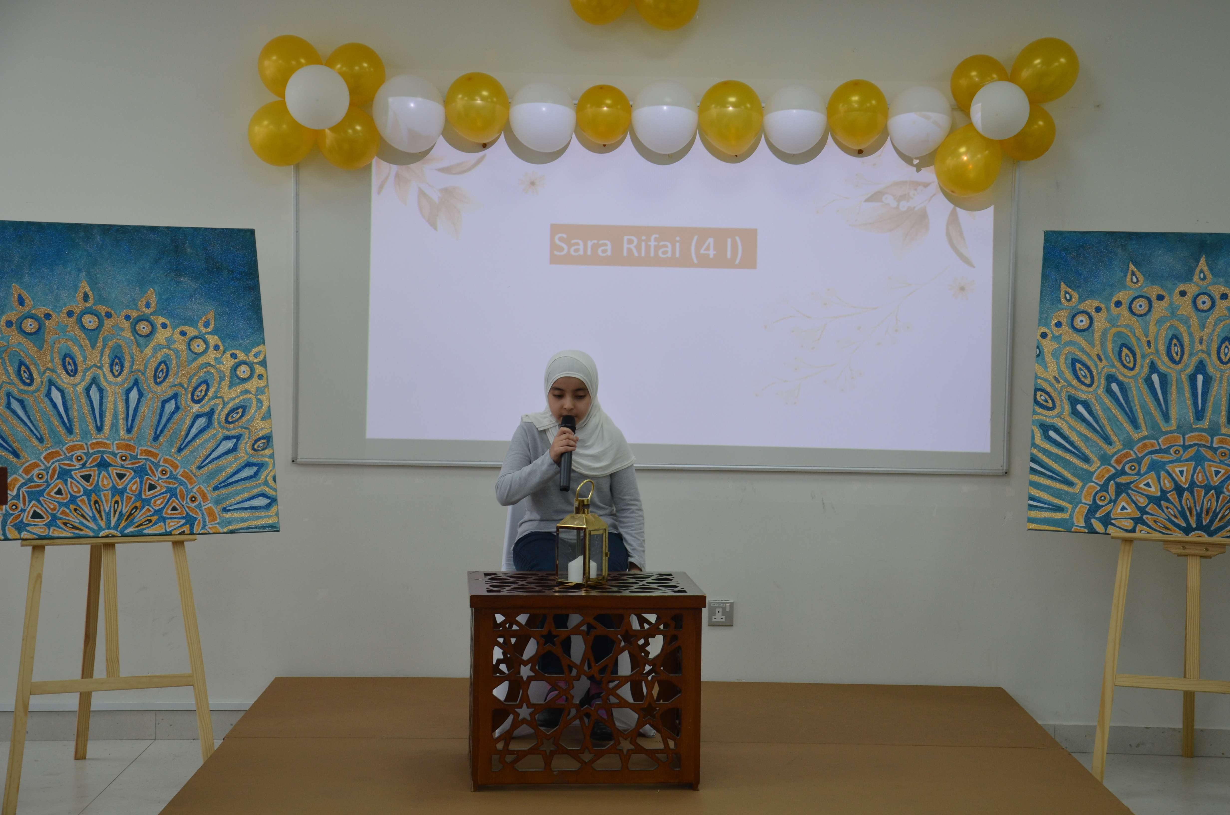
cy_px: 408
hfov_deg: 29.9
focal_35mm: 68
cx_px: 615
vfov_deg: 20.1
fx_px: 2301
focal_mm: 45
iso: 400
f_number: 4.8
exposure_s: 1/60
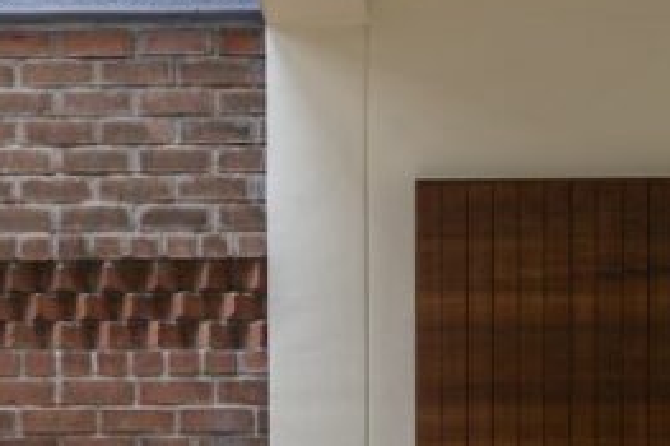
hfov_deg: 31.3
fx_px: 1190
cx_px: 423
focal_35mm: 64
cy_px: 619
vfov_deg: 19.2
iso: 100
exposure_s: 1/40
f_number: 8
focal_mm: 14
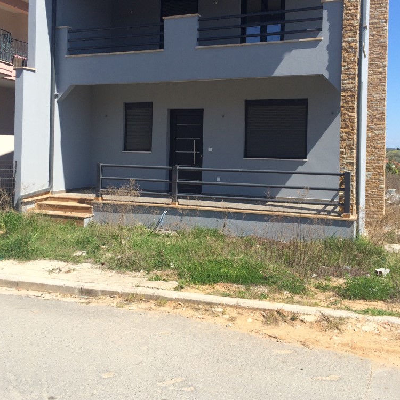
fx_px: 458
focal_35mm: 35
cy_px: 145
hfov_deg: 47.2
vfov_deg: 46.7
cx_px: 200
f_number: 2.2
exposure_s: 1/1866
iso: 32
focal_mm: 4.15
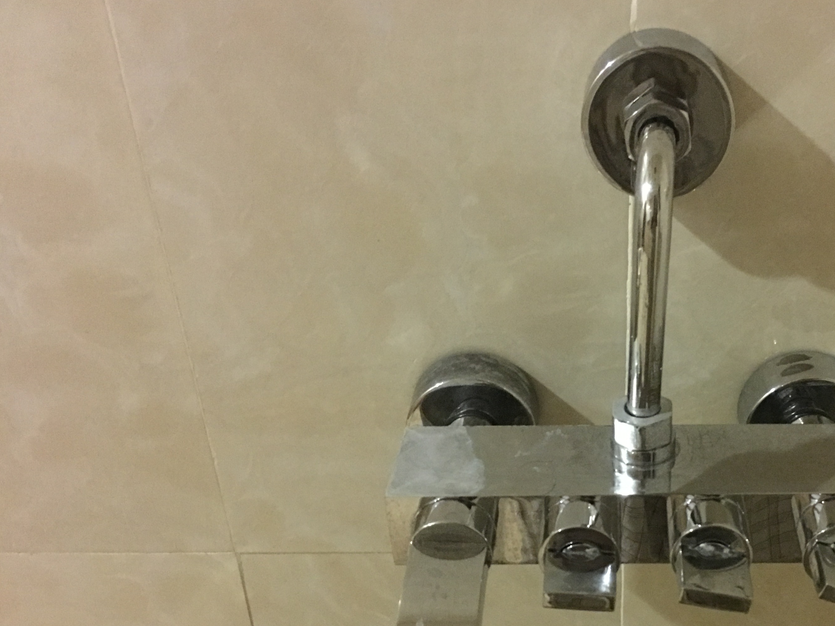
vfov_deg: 32.4
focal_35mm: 44
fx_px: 1061
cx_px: 627
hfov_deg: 41.7
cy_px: 453
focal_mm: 4.15
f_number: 2.2
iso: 200
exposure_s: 1/4
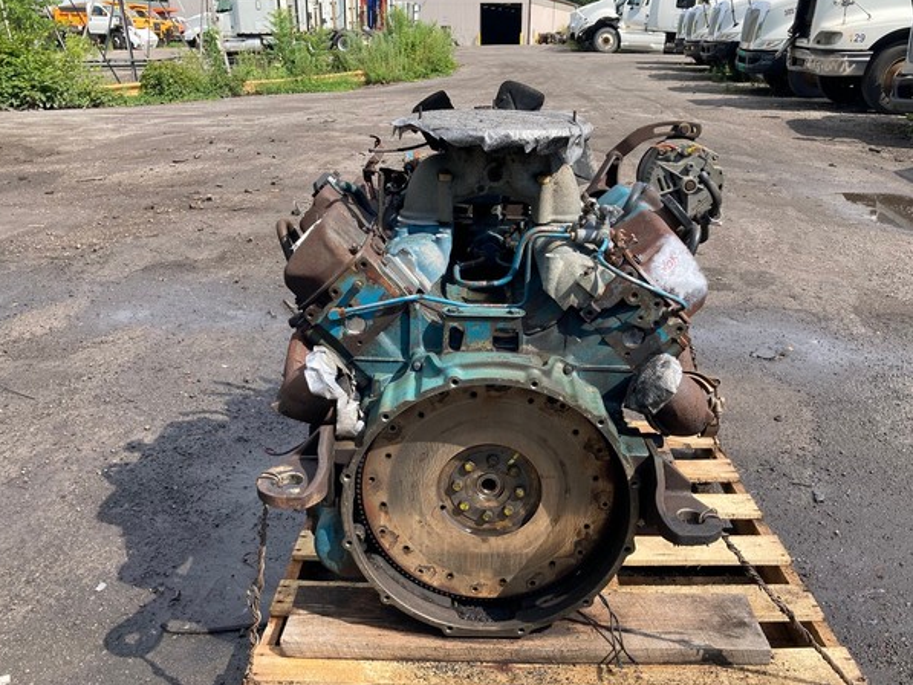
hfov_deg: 59.9
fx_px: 791
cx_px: 476
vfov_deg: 46.8
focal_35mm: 30
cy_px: 344
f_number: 1.8
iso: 20
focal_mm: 3.99
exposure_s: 1/1091
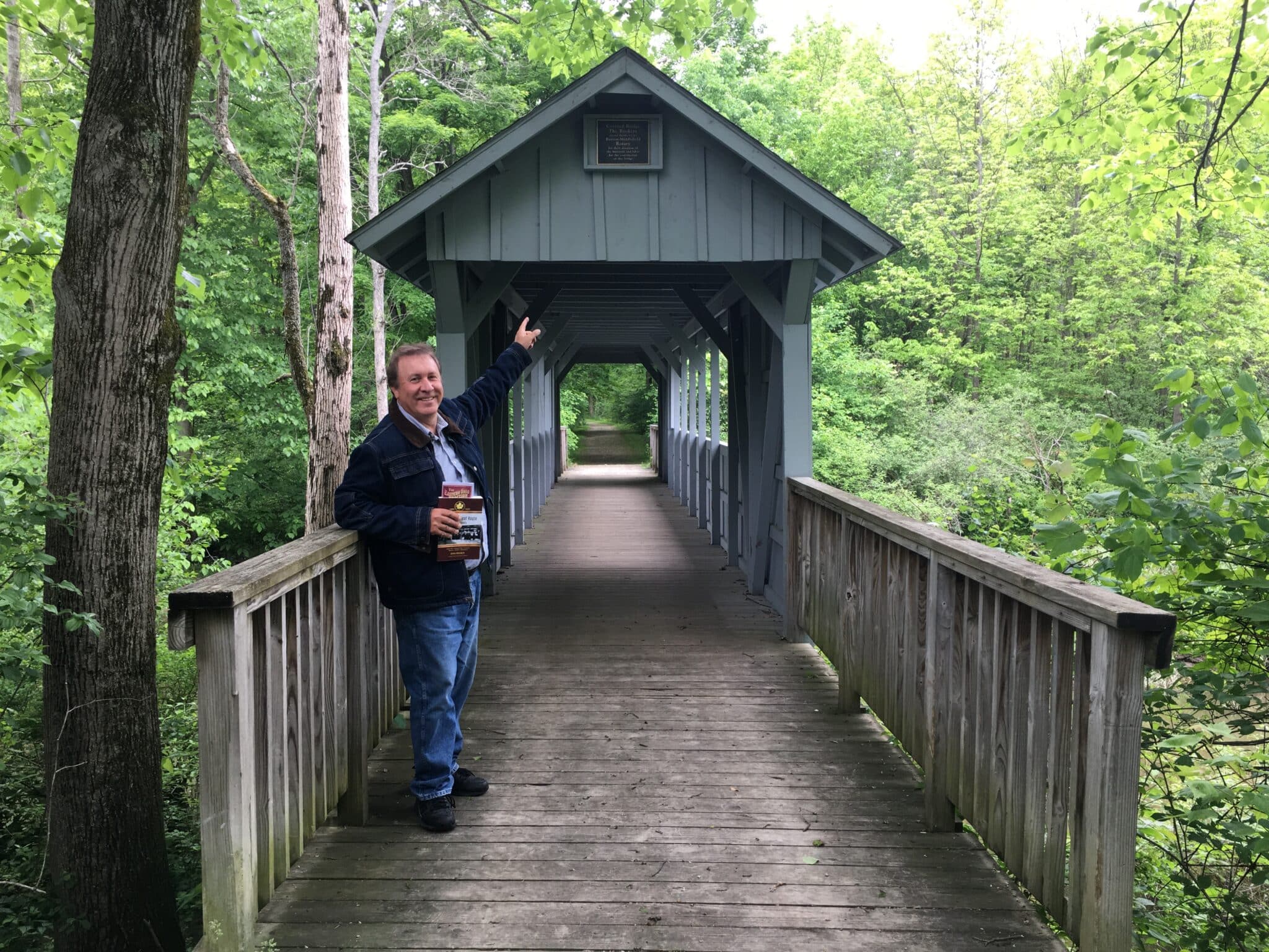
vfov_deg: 48.2
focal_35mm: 29
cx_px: 634
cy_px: 476
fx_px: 1063
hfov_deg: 61.7
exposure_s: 1/120
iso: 40
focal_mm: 4.15
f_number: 2.2
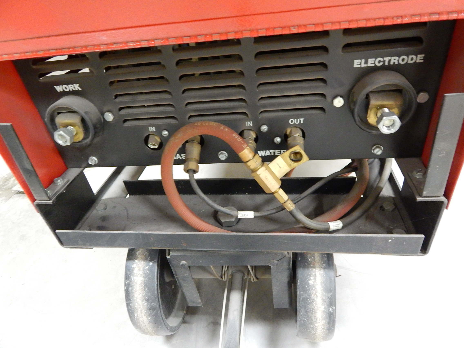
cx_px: 232
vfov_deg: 58.9
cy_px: 174
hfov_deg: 73.9
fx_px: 308
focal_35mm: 23
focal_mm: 4
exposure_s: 1/4
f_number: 3
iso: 200
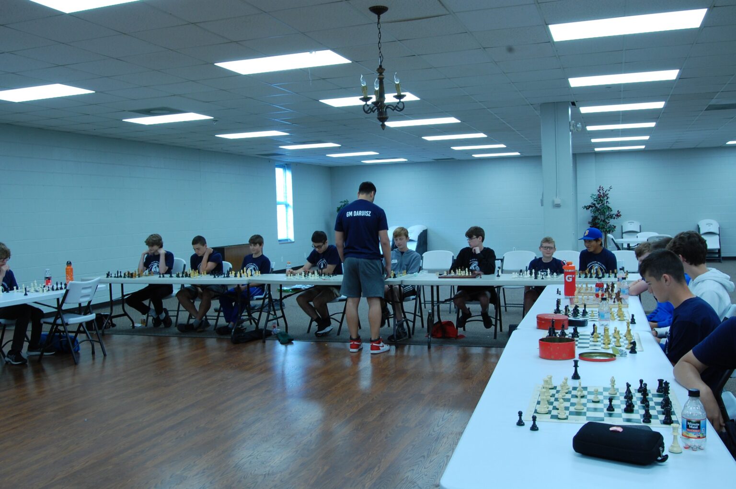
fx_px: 674
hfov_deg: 57.3
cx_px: 368
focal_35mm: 33
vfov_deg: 39.9
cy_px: 244
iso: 400
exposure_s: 1/8
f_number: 10
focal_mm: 22
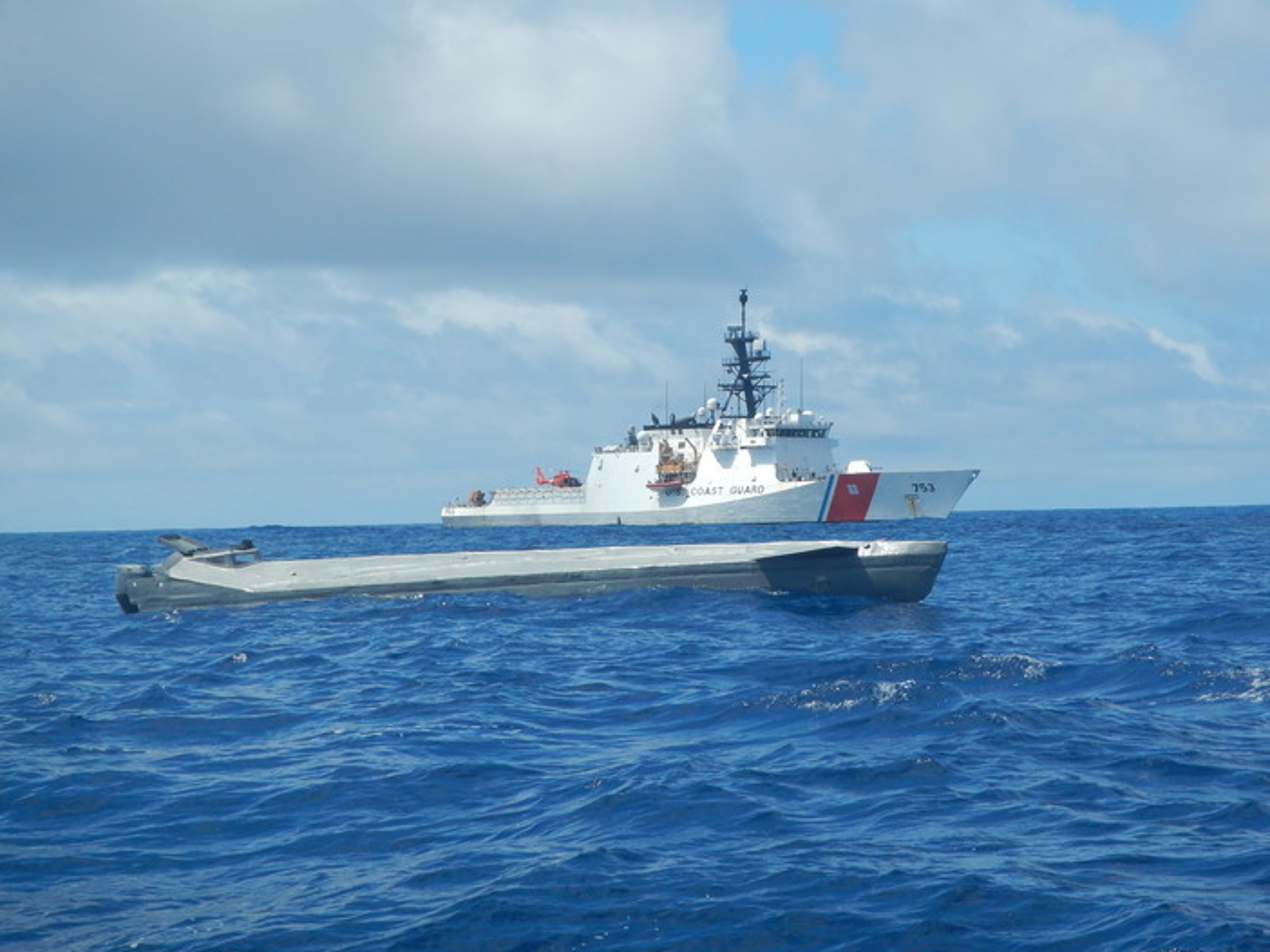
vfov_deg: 13.0
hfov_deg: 17.3
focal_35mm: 114
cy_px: 411
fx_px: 4181
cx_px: 615
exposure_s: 1/1000
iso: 125
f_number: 4.6
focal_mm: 18
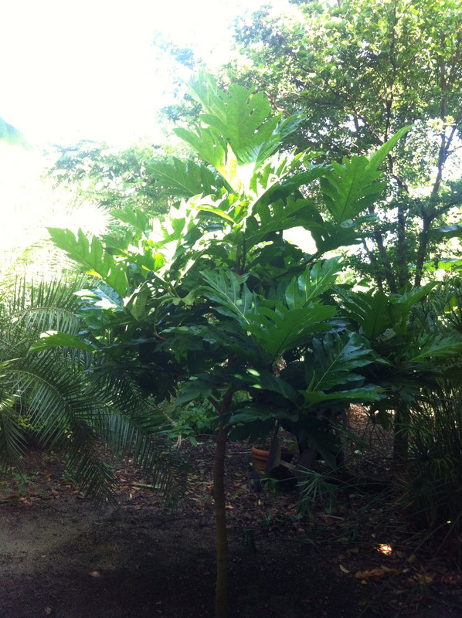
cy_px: 309
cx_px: 231
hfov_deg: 40.6
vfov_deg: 52.7
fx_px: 624
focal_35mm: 35
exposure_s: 1/40
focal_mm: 3.85
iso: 100
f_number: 2.8
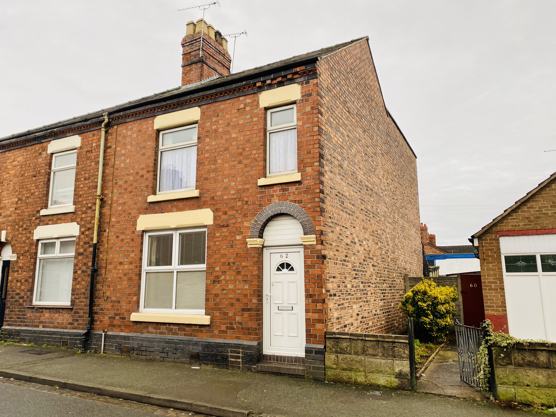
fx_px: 418
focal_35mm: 26
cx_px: 278
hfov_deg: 67.3
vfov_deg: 53.1
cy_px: 208
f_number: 1.8
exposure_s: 1/122
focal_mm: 4.25
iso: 32
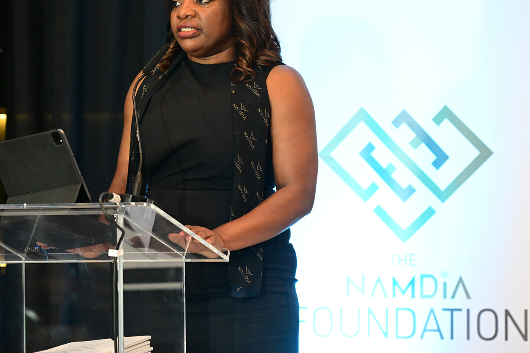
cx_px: 282
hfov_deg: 11.2
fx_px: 2709
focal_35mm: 184
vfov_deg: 7.5
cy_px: 154
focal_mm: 150
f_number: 4
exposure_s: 1/125
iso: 3200
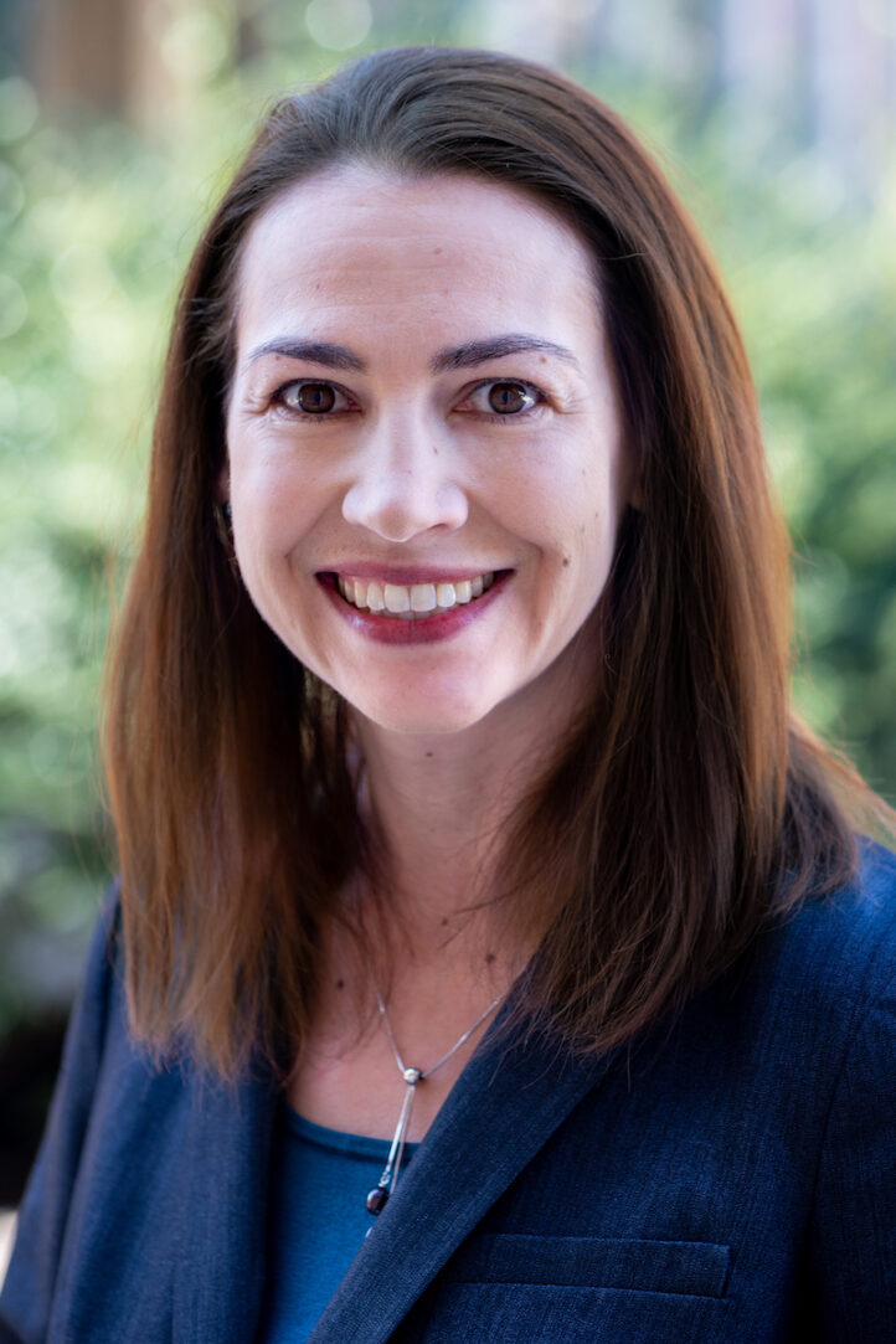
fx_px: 3920
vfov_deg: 19.5
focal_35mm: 105
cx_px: 448
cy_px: 672
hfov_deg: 13.0
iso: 400
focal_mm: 105
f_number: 4
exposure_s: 1/160
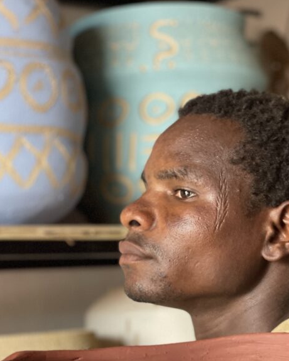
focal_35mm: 116
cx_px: 220
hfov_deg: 13.2
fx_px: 1240
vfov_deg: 16.4
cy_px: 314
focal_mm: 7.5
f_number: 2.2
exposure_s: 1/25
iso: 400
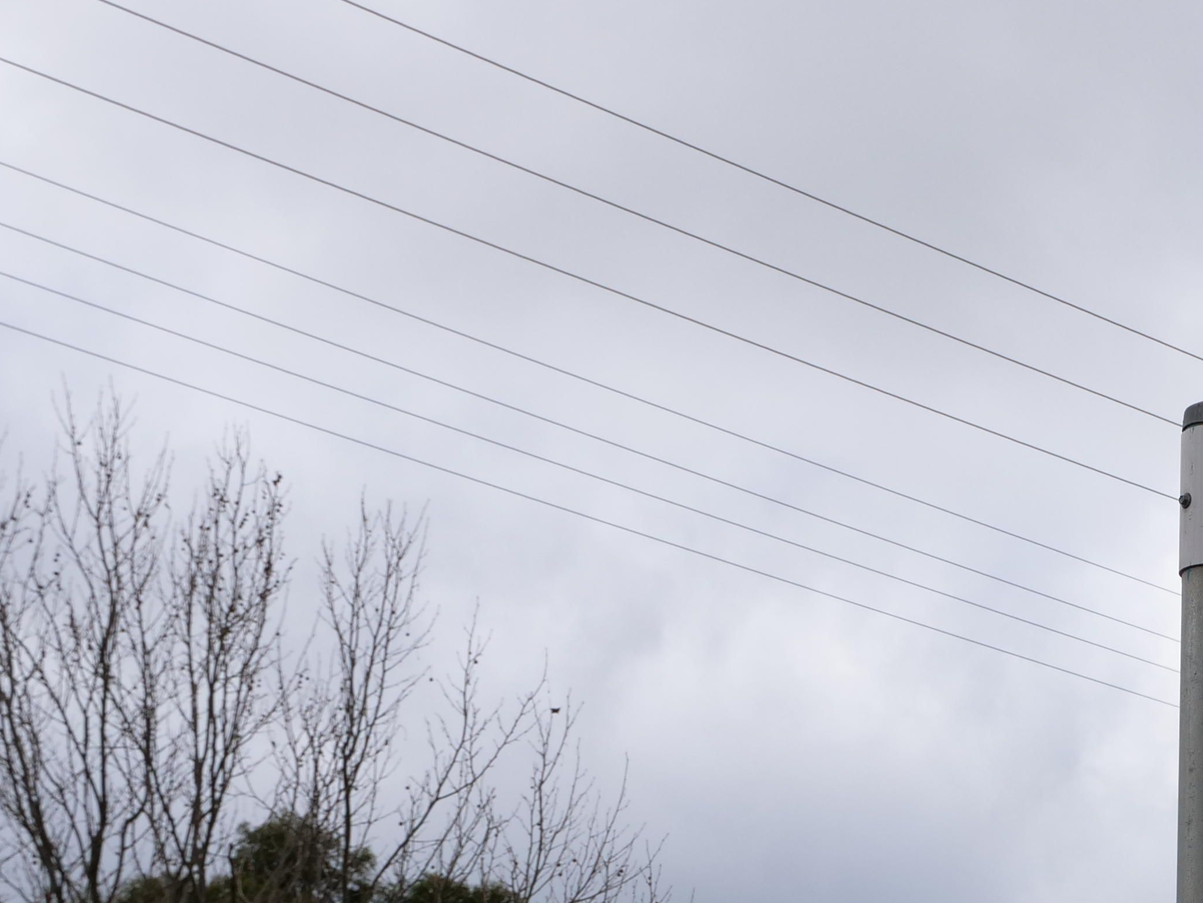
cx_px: 1391
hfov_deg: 21.1
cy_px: 809
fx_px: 3024
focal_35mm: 87
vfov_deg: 16.7
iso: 200
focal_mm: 18
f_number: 6.3
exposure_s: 1/640
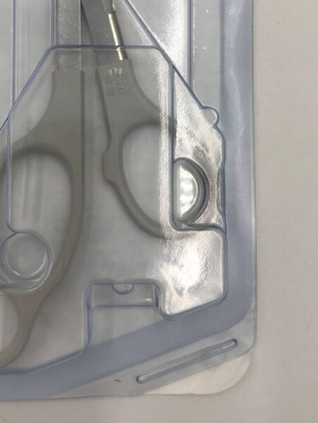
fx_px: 588
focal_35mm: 48
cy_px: 111
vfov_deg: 38.7
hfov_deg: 30.3
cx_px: 146
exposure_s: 1/211
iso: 20
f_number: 1.8
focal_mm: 3.99
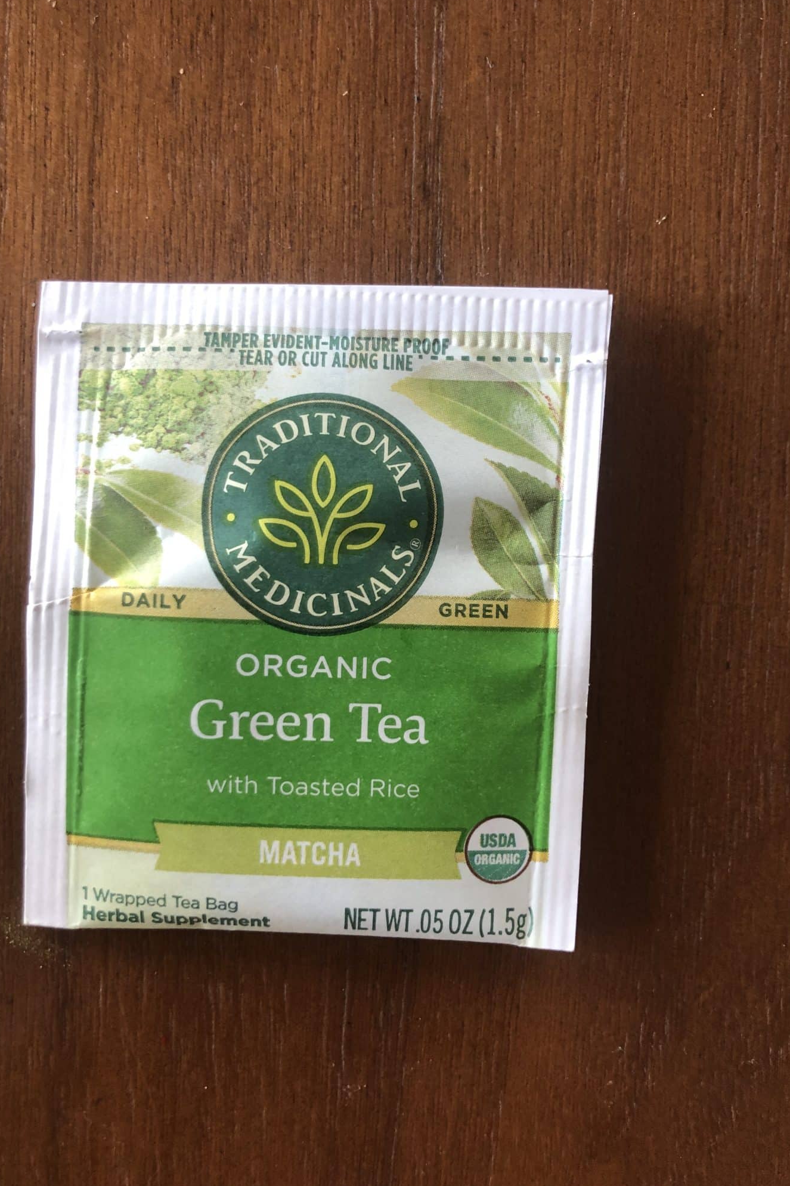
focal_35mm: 30
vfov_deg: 61.9
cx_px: 388
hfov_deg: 43.6
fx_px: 988
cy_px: 583
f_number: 1.8
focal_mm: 3.99
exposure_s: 1/22
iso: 40
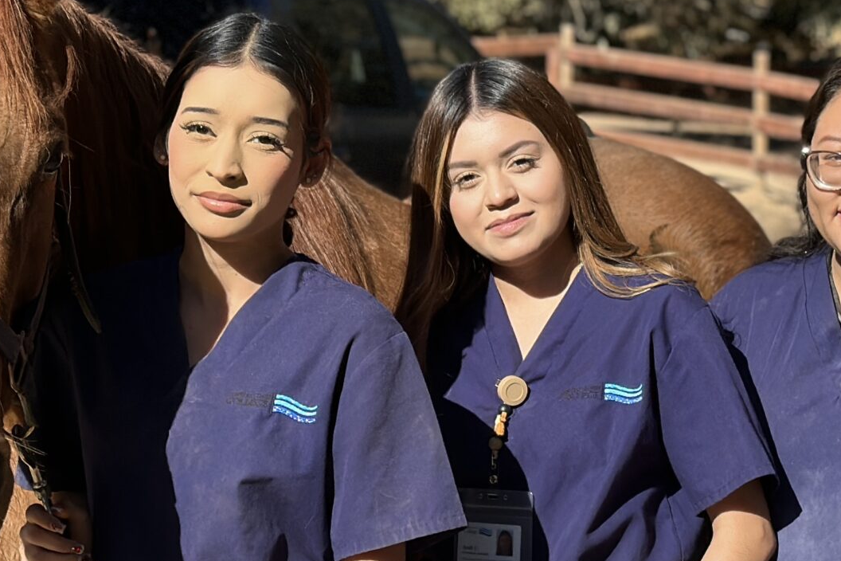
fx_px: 2826
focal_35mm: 121
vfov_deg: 11.3
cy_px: 388
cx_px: 475
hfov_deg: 16.9
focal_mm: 6.86
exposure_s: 1/5882
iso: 100
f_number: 1.78
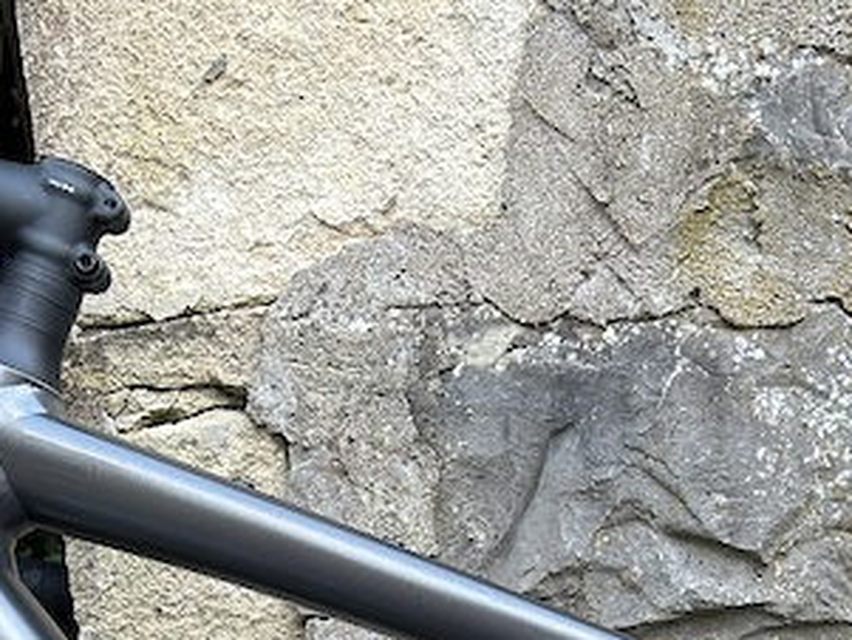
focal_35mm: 69
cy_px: 844
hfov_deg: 28.0
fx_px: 1699
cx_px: 289
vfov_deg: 19.6
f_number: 1.5
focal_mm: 5.7
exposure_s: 1/121
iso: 100
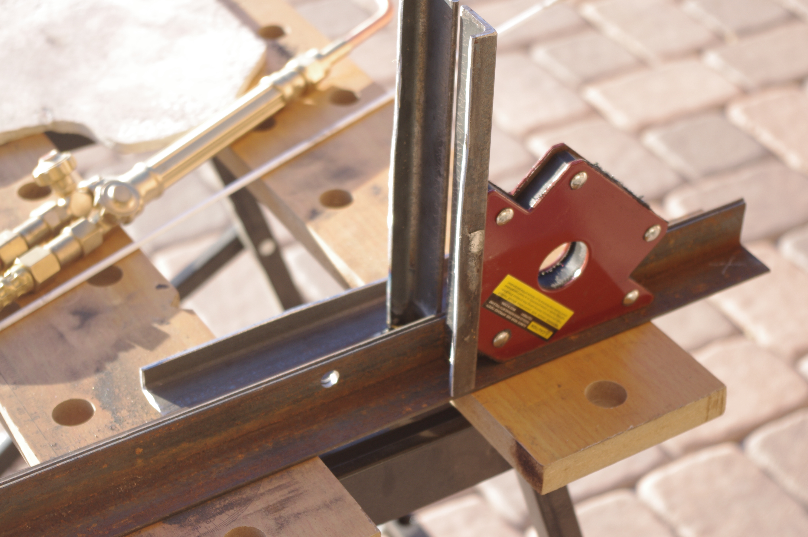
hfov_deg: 24.8
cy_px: 268
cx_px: 404
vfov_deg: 16.6
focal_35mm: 82
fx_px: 1838
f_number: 7.1
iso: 200
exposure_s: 1/100
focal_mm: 55
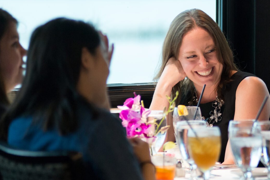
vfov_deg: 4.5
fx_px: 2288
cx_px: 252
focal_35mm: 305
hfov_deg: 6.7
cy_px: 100
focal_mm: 155
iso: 3200
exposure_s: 1/200
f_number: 2.8
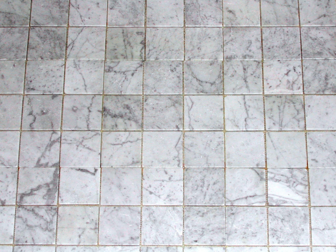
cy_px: 126
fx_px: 893
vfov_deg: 16.1
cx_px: 168
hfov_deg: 21.3
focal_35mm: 92
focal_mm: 19.5
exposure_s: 1/60.1
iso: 100
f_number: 4.5
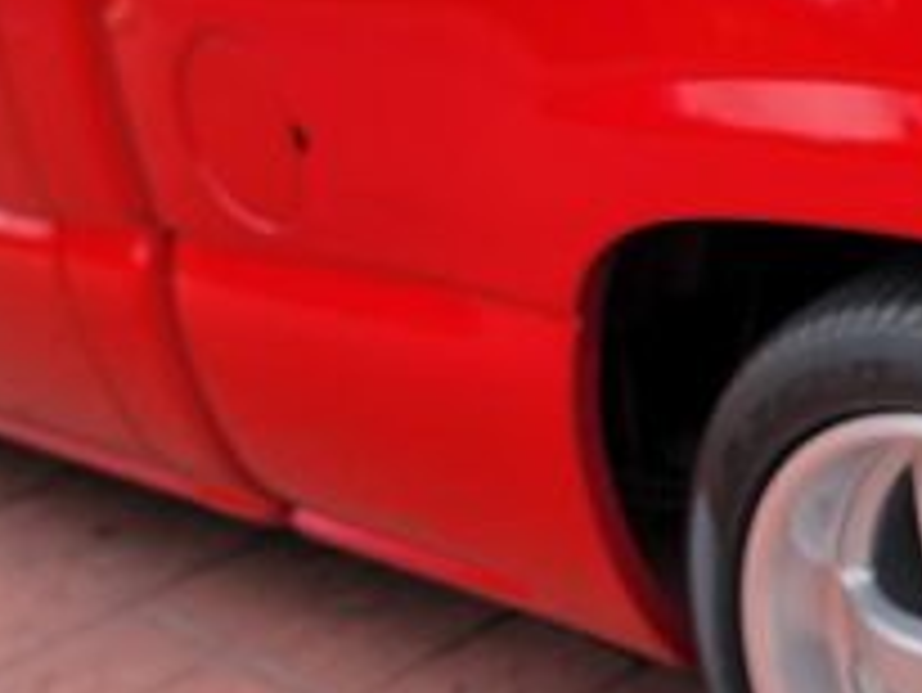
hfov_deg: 20.8
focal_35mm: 90
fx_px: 2399
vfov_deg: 16.3
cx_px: 985
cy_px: 126
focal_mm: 6.7
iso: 16
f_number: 1.8
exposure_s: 1/398
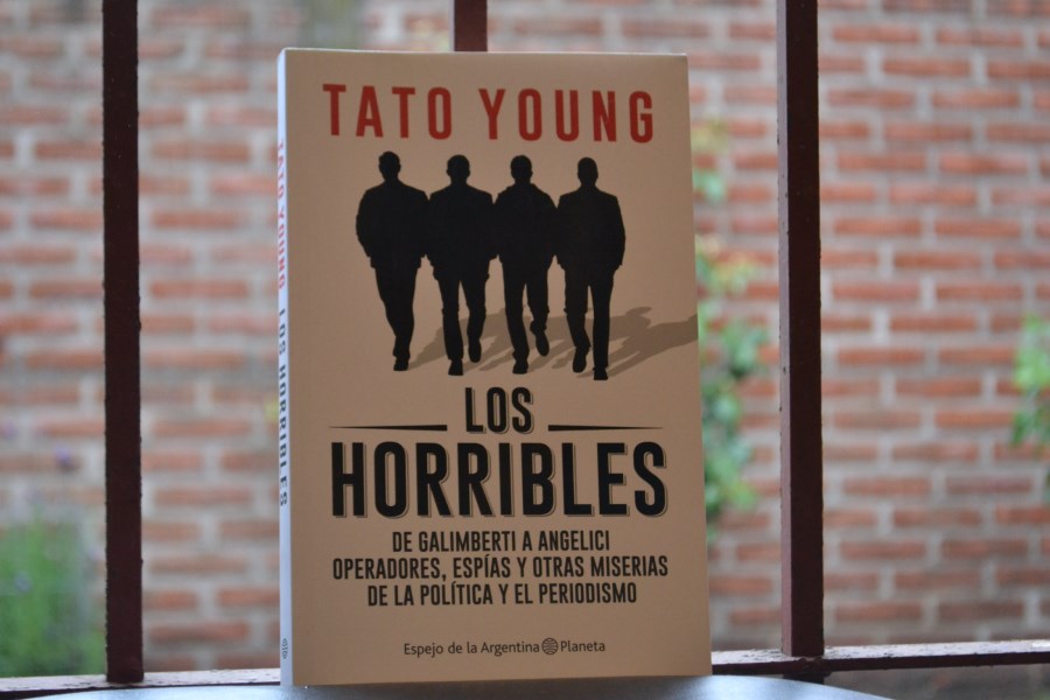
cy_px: 350
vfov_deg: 18.2
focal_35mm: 75
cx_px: 525
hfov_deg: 27.0
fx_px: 2187
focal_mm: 50
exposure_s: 1/60
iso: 2200
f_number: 5.6
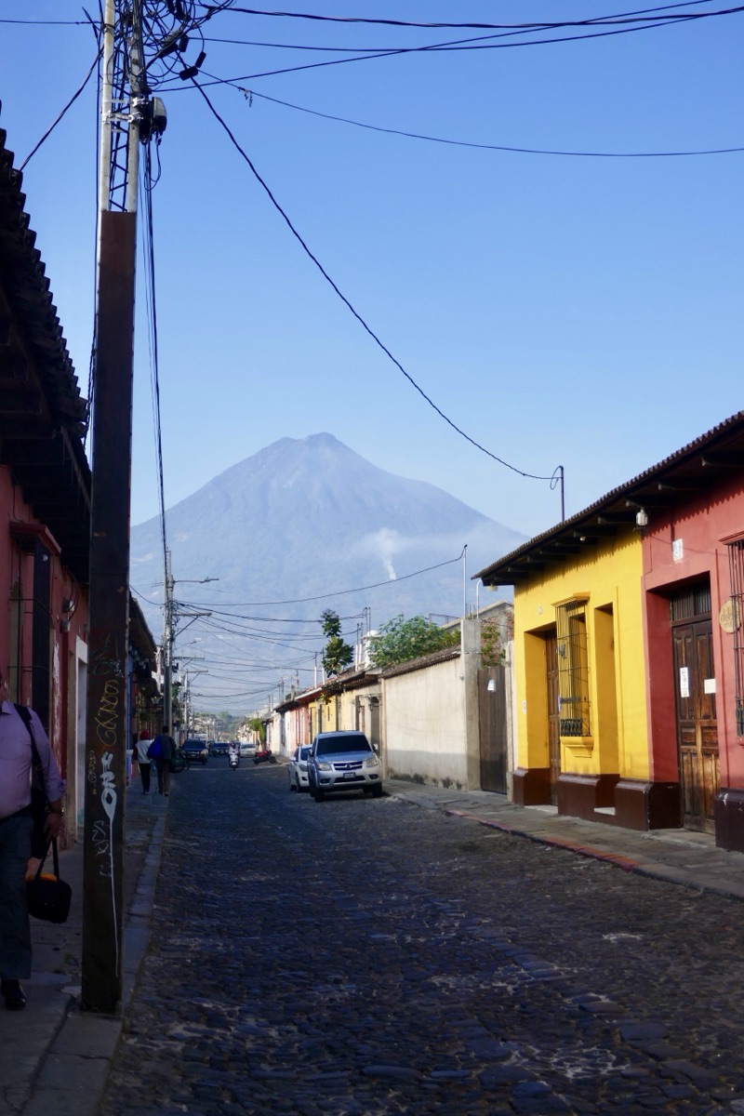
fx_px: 1426
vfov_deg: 42.7
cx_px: 372
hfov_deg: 29.2
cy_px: 558
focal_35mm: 46
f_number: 4
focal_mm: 16.9
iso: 125
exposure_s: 1/640
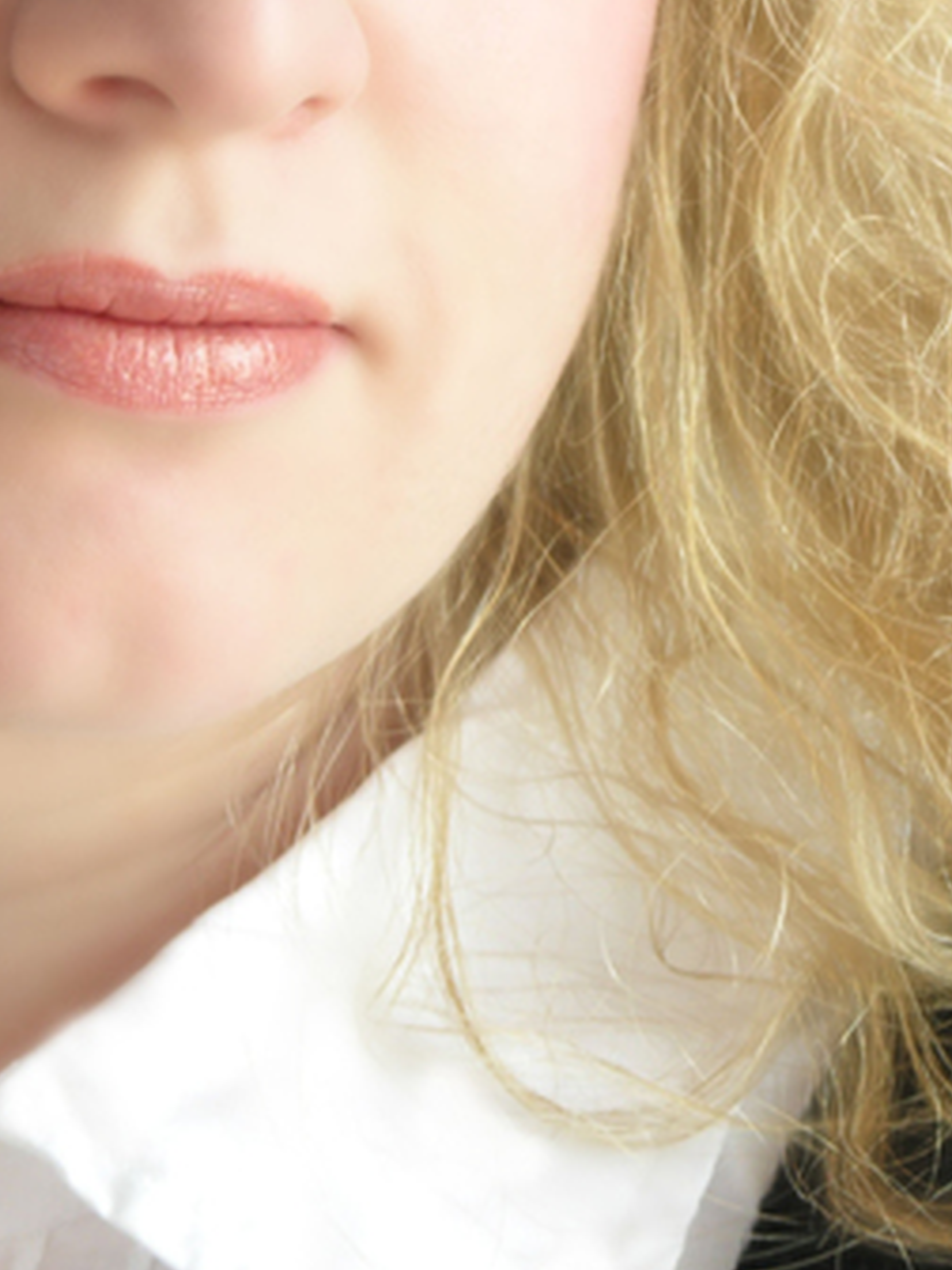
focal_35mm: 392
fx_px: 14374
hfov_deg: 3.8
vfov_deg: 5.1
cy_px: 244
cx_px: -30
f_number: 3.8
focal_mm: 35.9
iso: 50
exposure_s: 1/24.1
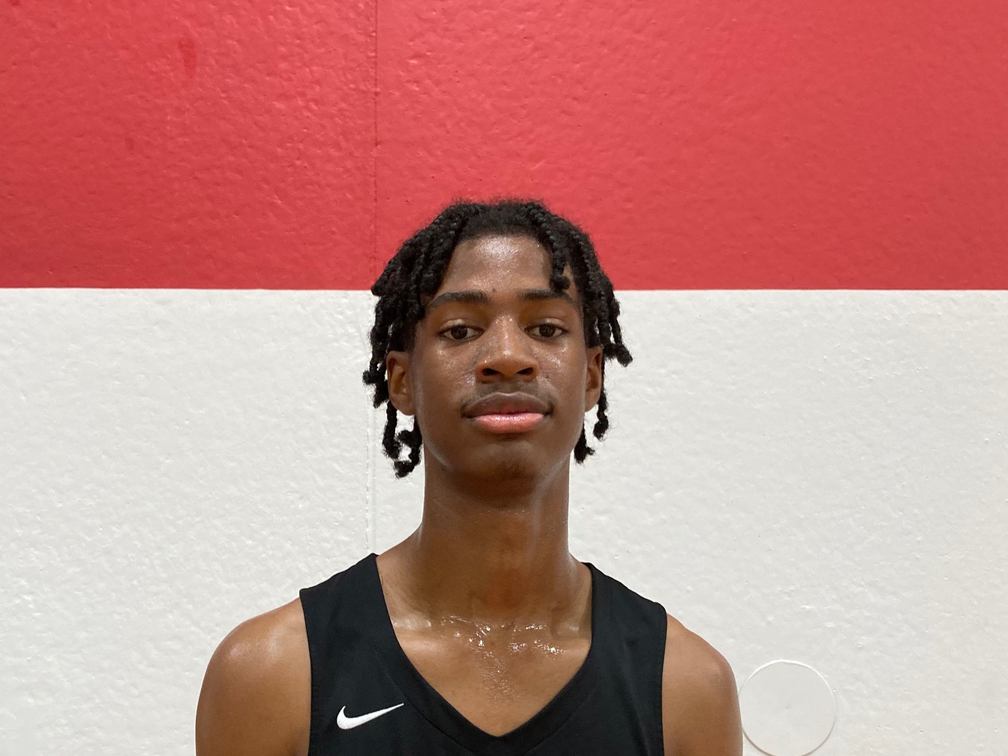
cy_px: 516
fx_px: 1223
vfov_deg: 34.0
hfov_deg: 44.7
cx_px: 458
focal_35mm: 42
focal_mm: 3.99
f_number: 1.8
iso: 100
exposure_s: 1/60
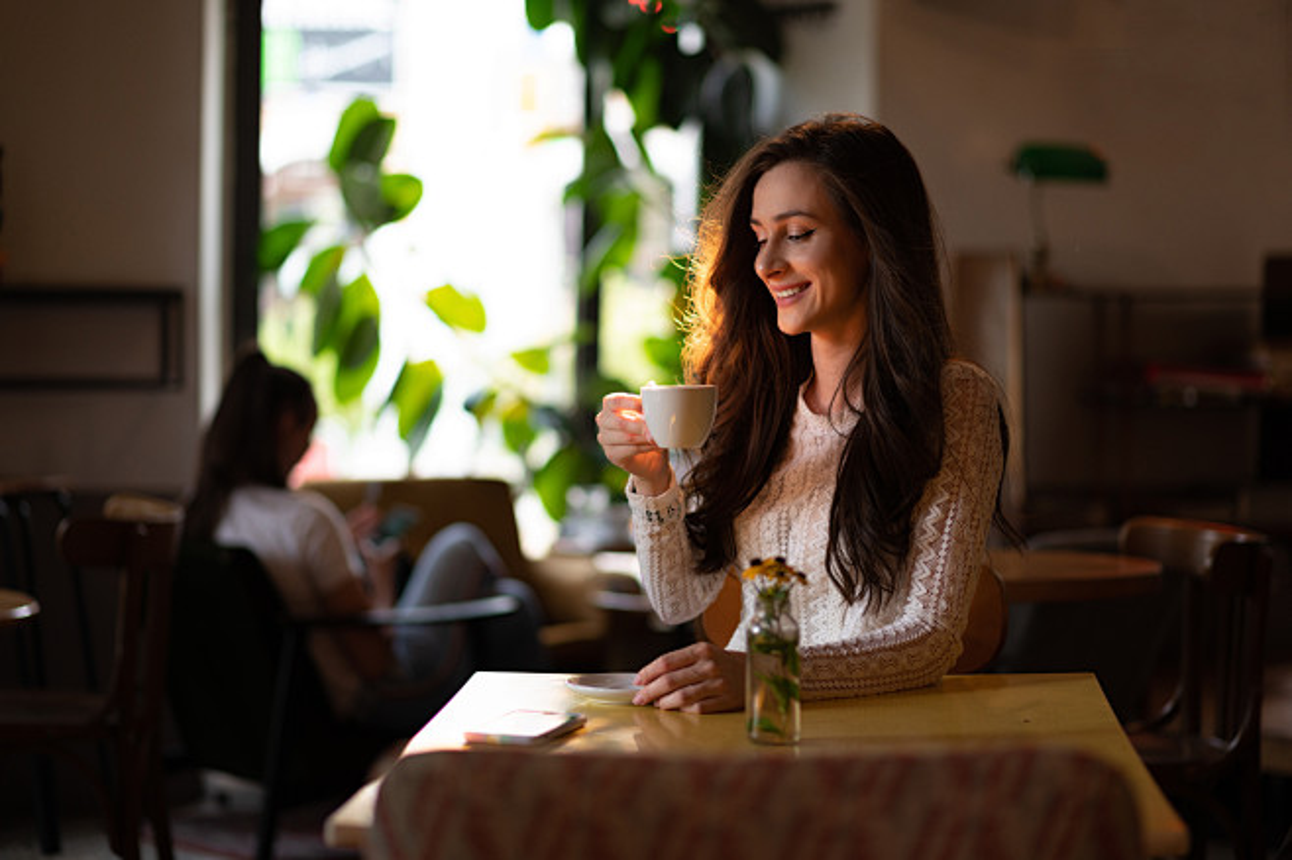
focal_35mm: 85
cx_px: 646
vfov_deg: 16.1
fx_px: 3049
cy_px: 430
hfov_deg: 23.9
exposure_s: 1/125
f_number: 1.8
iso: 400
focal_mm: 85
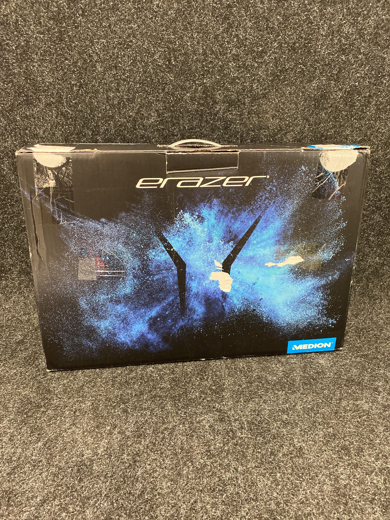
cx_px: 195
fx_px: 391
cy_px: 260
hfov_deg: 53.1
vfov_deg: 67.3
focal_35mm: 26
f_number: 1.8
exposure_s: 1/60
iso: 500
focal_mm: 4.25
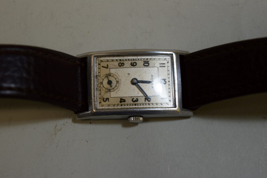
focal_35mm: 82
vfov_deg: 16.6
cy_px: 89
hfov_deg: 24.6
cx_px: 134
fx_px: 612
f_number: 5.6
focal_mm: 55
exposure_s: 1/160
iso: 800
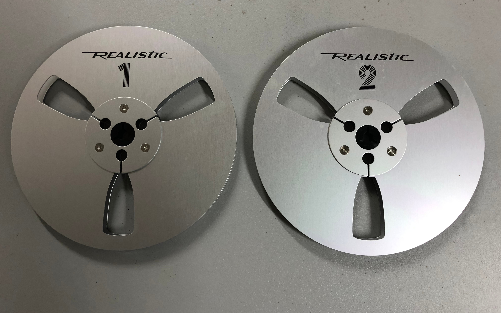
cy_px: 142
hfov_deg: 62.9
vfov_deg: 41.8
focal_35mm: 30
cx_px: 252
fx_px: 410
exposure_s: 1/33
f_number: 1.8
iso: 40
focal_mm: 4
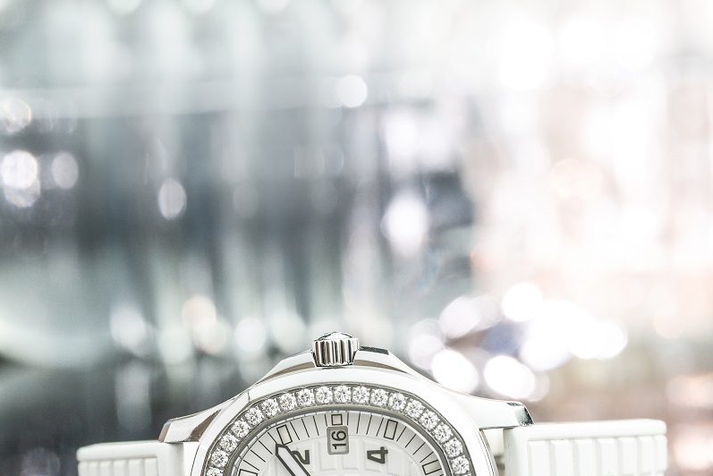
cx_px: 357
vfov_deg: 8.6
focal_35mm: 158
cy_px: 480
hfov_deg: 13.0
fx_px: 3130
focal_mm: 105
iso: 1600
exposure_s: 1/15
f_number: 9
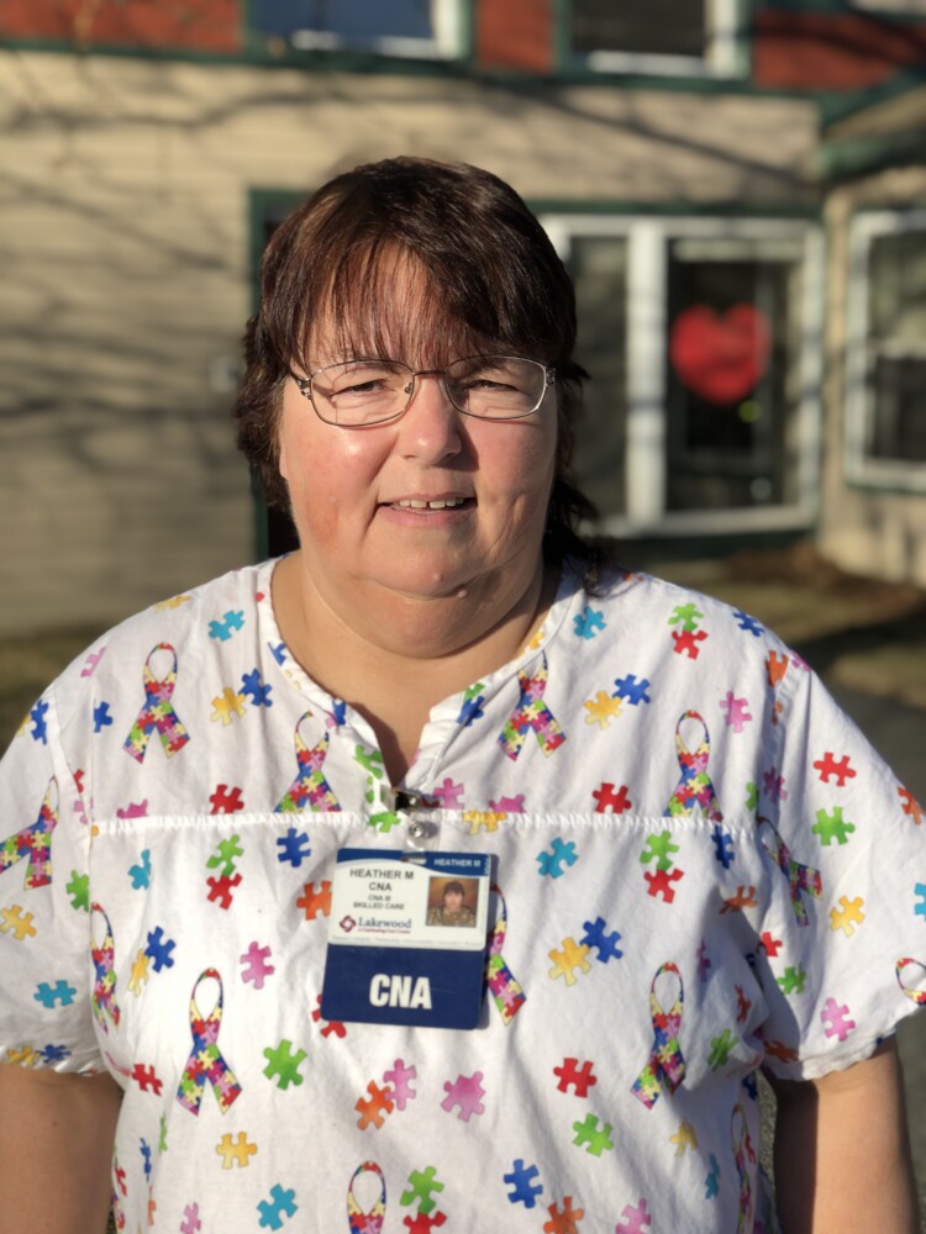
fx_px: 1855
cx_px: 463
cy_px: 617
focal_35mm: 52
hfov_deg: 28.0
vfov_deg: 36.8
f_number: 2.4
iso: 16
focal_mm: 6
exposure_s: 1/762
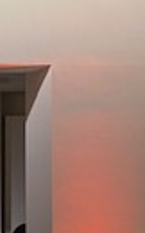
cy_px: 168
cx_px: -200
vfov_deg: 15.3
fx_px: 862
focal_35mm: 136
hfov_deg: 8.7
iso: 320
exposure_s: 1/50
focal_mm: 4.25
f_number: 1.8
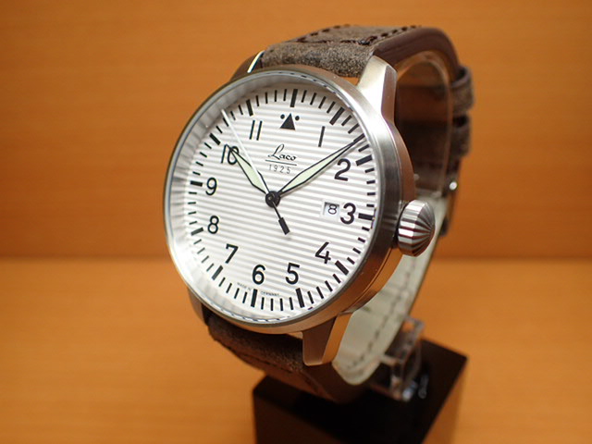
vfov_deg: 46.8
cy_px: 222
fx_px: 513
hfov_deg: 60.0
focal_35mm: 30
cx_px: 296
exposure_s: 1/500
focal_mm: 5.5
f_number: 2.3
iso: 250
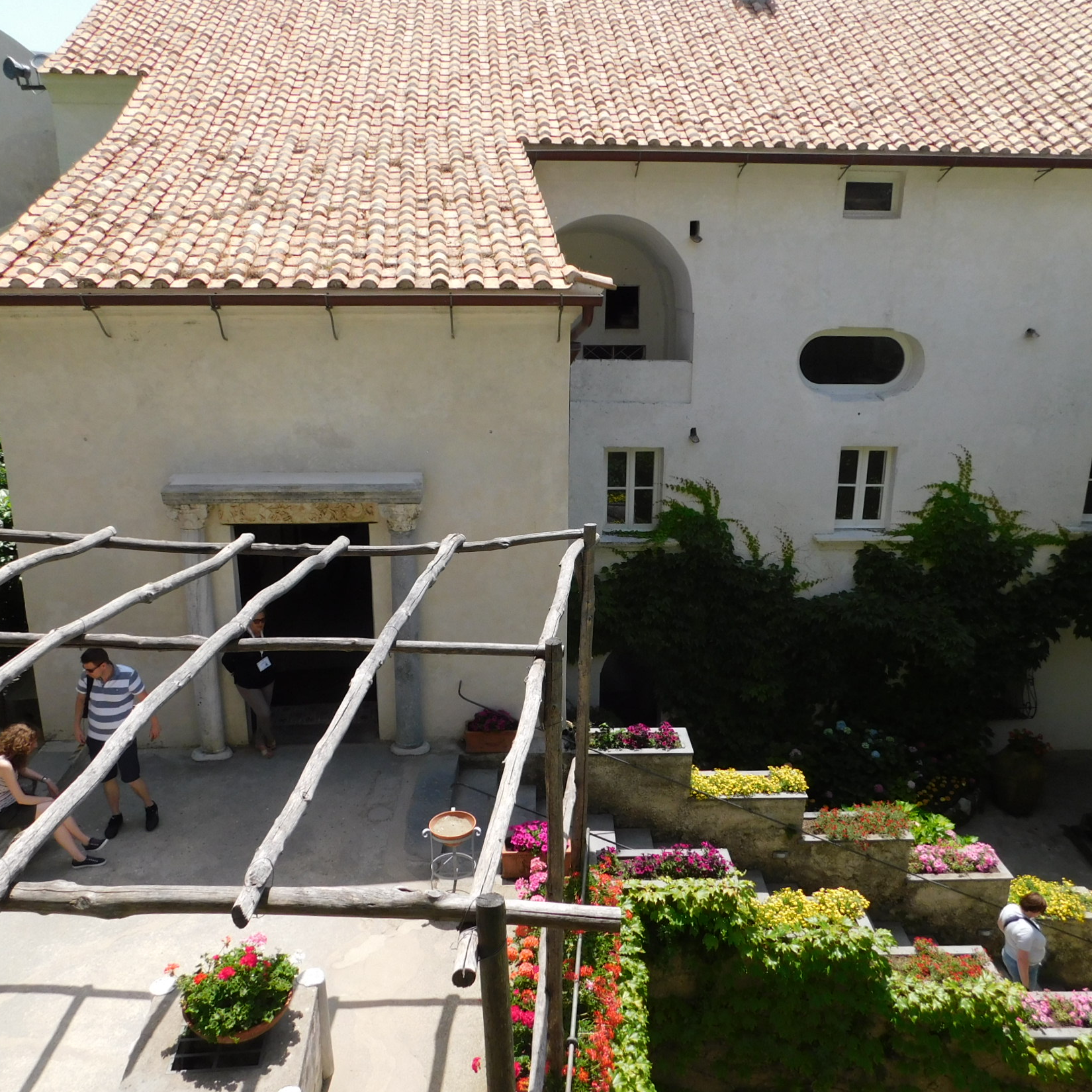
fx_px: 999
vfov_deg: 57.3
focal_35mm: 28
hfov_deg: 57.3
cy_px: 554
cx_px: 551
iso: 125
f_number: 3
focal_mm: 4
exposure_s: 1/1250
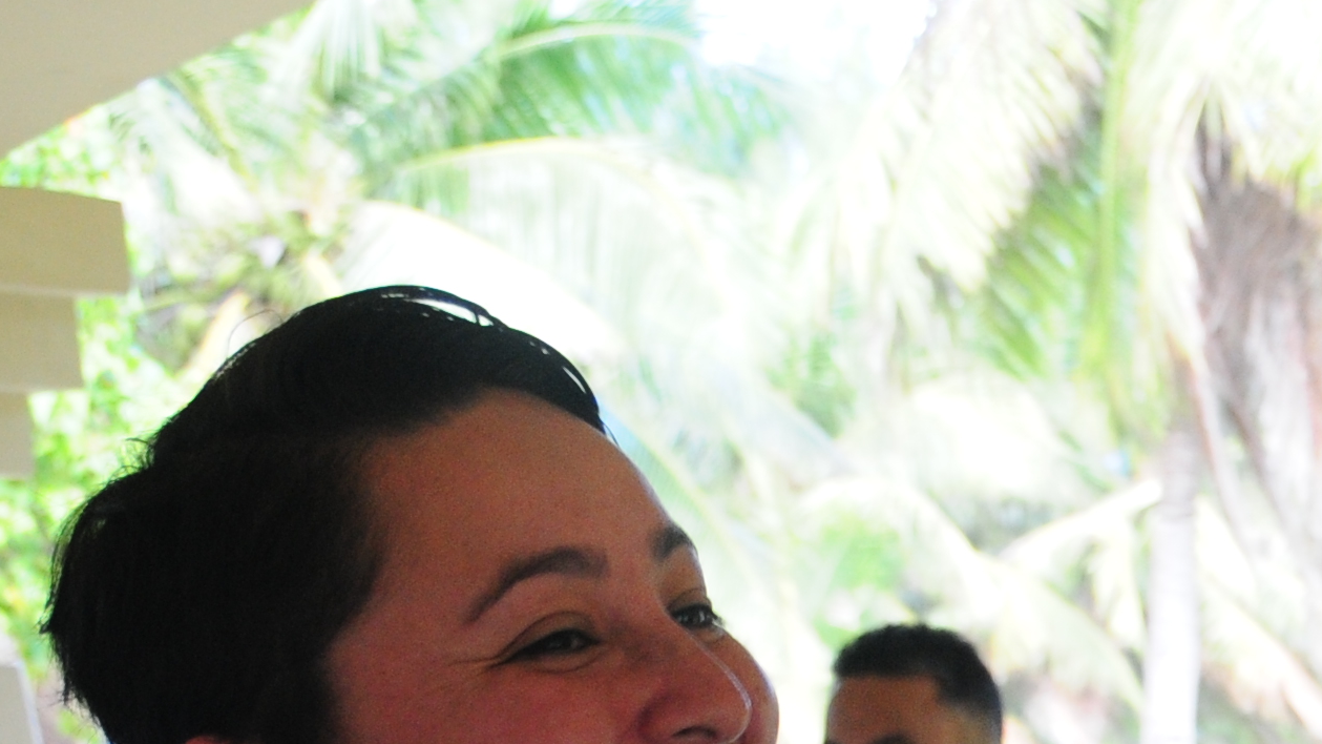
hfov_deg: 14.6
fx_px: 4872
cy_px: 1269
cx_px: 1838
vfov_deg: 8.4
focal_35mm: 139
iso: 500
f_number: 5.6
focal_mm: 26
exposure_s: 1/80
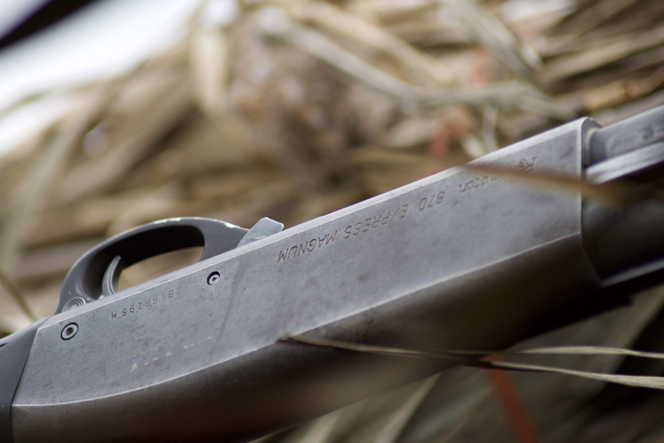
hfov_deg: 7.0
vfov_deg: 4.7
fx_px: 5395
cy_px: 222
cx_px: 332
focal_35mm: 292
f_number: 4.8
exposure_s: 1/1000
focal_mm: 195
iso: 640
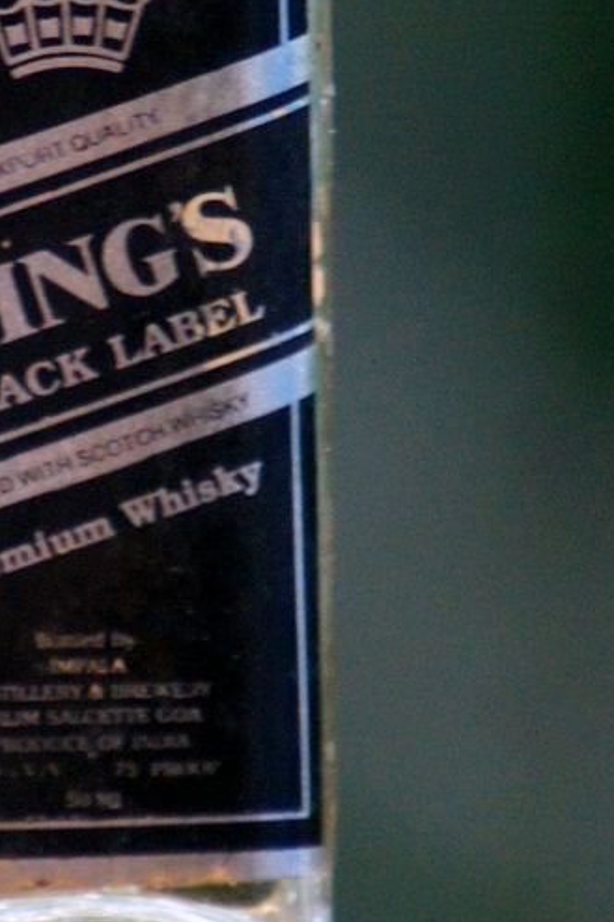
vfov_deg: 2.1
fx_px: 25190
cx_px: 43
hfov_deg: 1.4
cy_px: 35
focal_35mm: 984
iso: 1600
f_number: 5.6
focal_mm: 300
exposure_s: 1/60
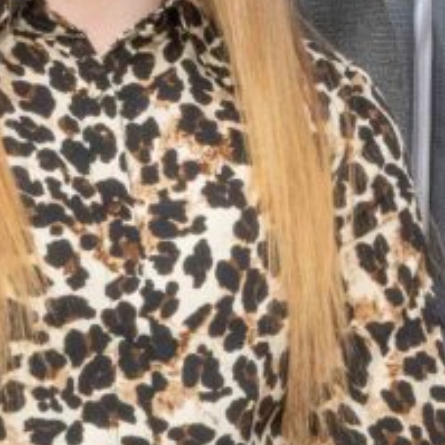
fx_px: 5890
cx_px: 532
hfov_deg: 4.3
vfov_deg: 4.3
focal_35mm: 405
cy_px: 454
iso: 640
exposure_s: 1/125
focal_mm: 44
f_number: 18
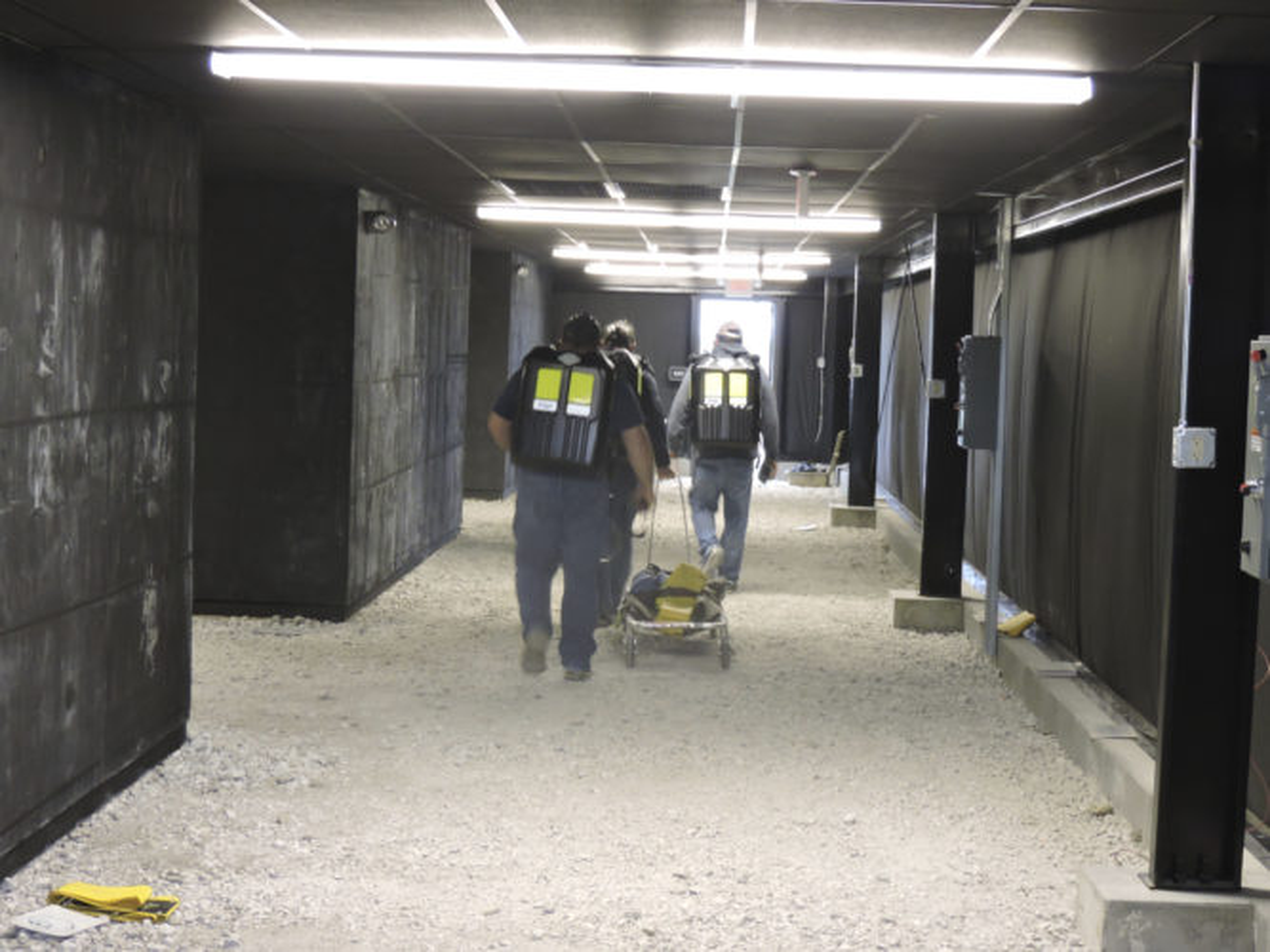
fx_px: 2201
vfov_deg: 24.4
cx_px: 635
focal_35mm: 60
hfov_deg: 32.2
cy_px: 476
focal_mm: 10.7
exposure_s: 1/15
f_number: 3.7
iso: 500
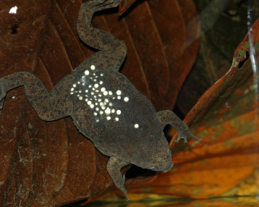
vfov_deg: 8.7
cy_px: 104
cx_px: 105
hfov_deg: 10.8
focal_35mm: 179
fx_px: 1369
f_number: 11
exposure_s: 1/60
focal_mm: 105
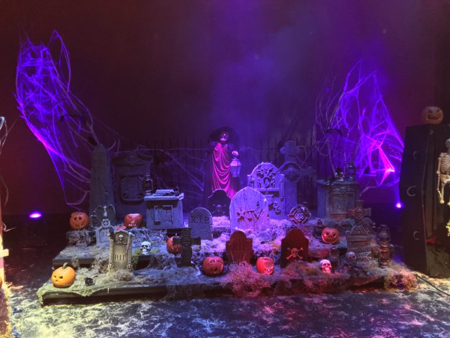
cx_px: 225
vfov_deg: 48.2
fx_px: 377
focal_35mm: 29
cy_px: 169
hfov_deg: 61.7
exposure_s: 1/15
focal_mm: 4.15
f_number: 2.2
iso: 400
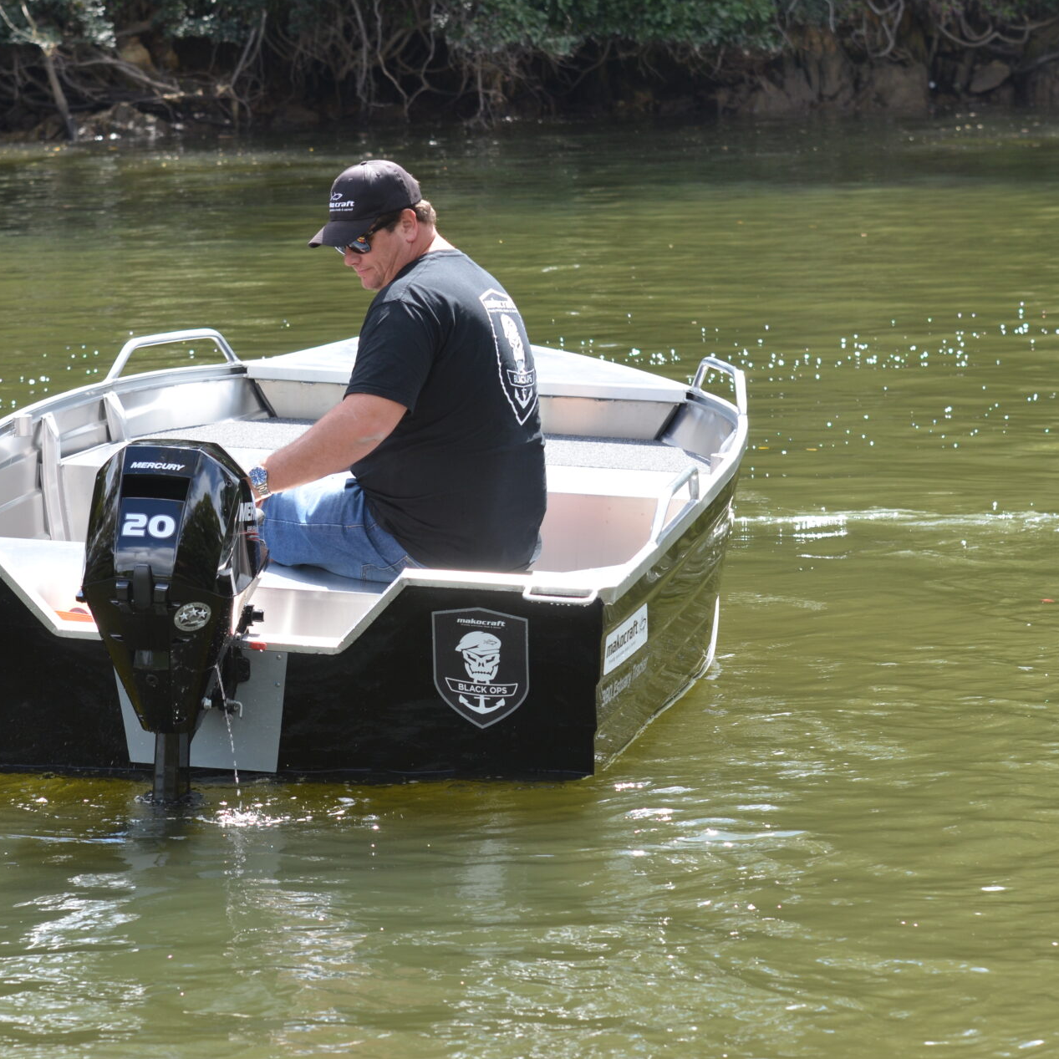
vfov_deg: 12.9
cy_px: 529
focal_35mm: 135
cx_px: 380
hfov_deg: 12.9
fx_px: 4673
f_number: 6.3
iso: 250
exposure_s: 1/320
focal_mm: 70
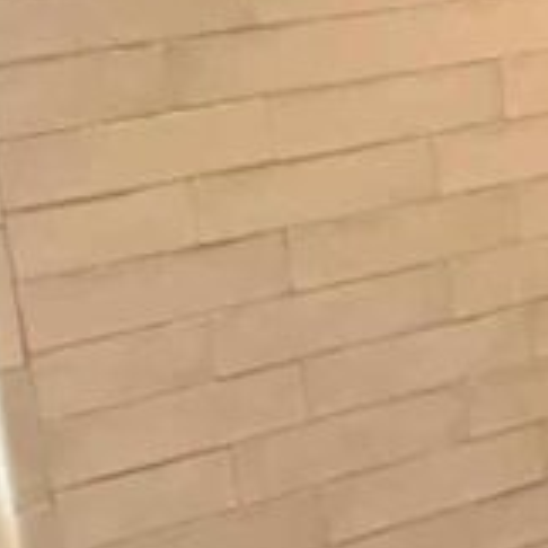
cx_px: 1532
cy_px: 384
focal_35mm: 150
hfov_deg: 9.6
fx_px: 2687
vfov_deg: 11.6
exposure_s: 1/20
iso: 40
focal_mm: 3.99
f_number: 1.8
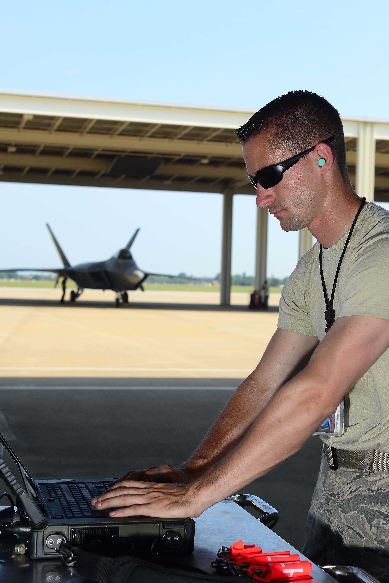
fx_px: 923
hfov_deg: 23.8
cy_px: 314
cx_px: 214
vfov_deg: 35.0
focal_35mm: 57
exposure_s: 1/200
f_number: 7.1
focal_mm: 50
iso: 100
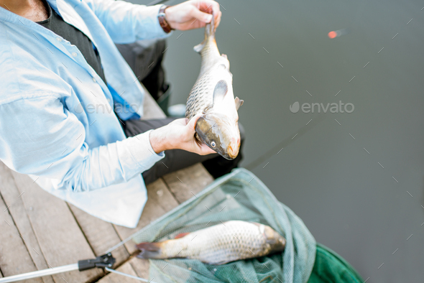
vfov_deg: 37.9
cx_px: 212
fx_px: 412
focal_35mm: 35
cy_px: 142
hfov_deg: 54.4
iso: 400
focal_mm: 35
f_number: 2
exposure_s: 1/80
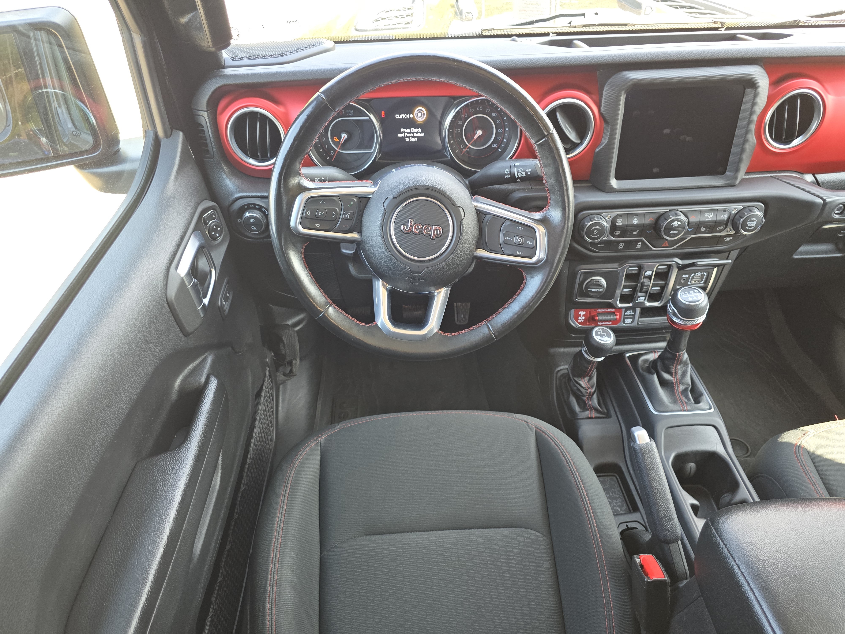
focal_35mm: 23
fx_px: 561
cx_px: 422
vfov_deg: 58.9
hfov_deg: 73.9
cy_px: 317
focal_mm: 6.3
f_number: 1.7
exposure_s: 1/180
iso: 160
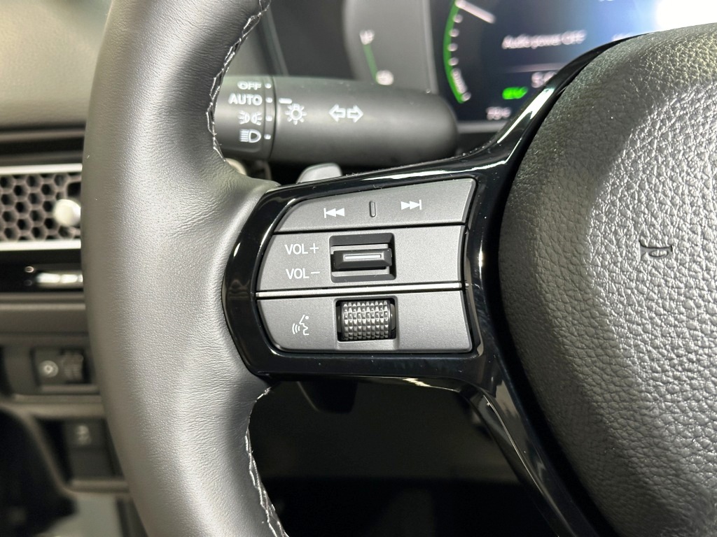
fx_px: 994
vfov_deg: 30.3
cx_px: 358
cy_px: 268
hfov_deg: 39.7
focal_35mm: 48
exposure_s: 1/30
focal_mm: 6.86
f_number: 1.78
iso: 500
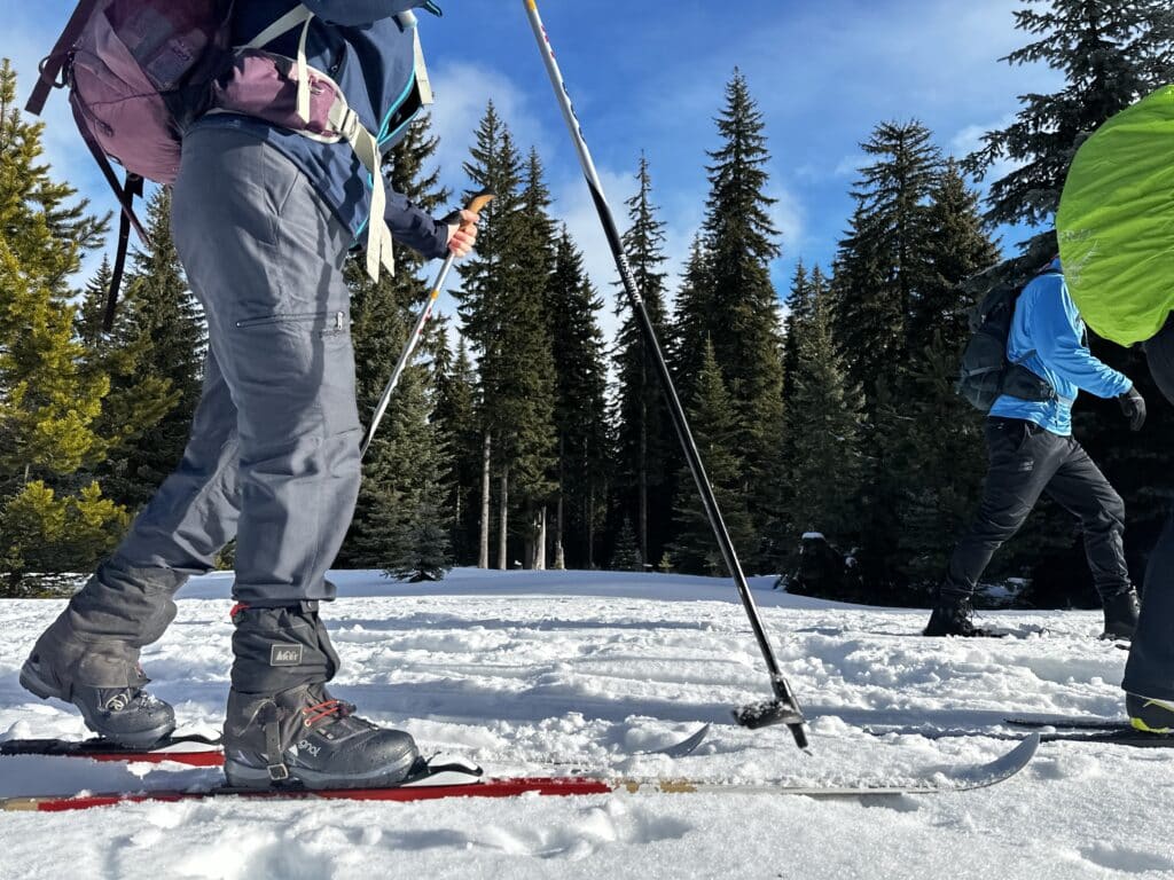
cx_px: 587
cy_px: 440
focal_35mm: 24
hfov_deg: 71.6
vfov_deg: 56.8
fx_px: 814
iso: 80
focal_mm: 6.86
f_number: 1.78
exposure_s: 1/4016
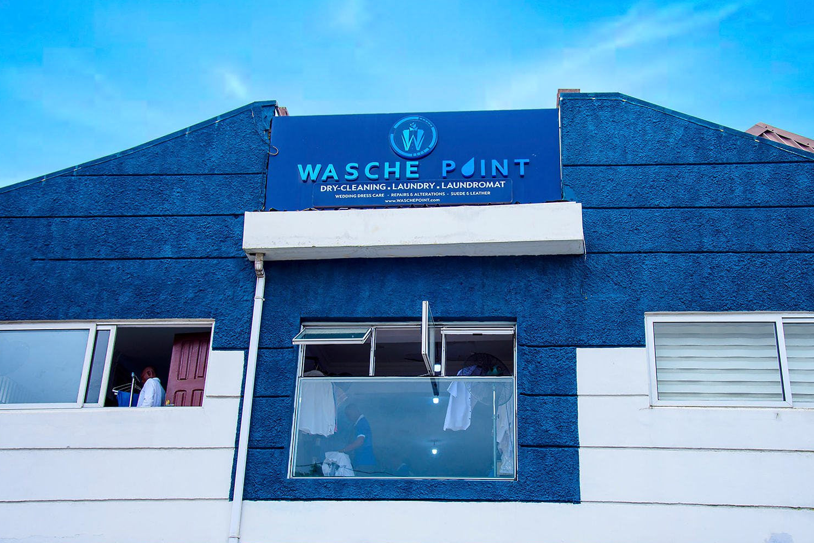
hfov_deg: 45.4
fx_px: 973
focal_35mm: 43
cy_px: 262
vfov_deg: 31.2
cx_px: 430
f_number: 6.3
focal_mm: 40
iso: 125
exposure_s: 1/125
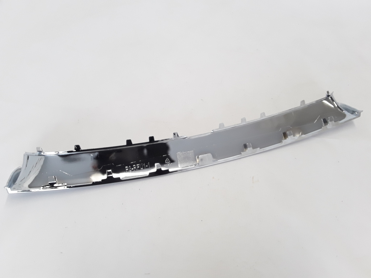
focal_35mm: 27
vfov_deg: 51.4
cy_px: 139
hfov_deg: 65.3
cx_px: 186
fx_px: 289
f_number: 1.9
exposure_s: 1/50
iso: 50
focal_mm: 2.91
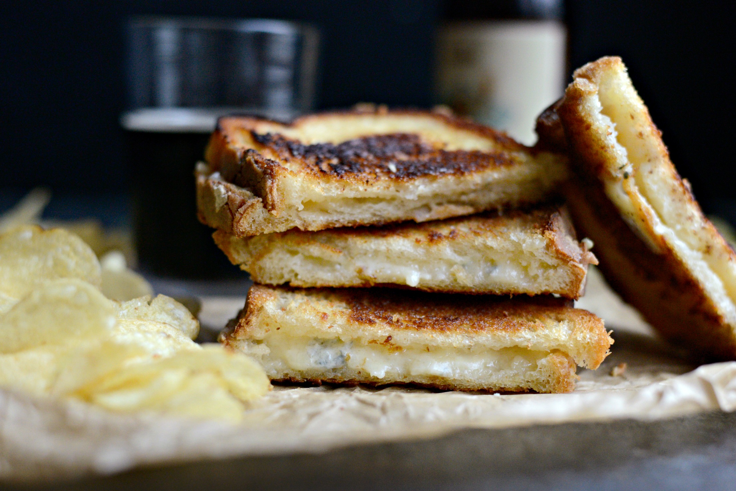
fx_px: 1022
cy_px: 246
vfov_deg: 27.0
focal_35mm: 50
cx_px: 368
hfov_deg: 39.6
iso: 3200
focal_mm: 50
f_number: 2.8
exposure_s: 1/1000
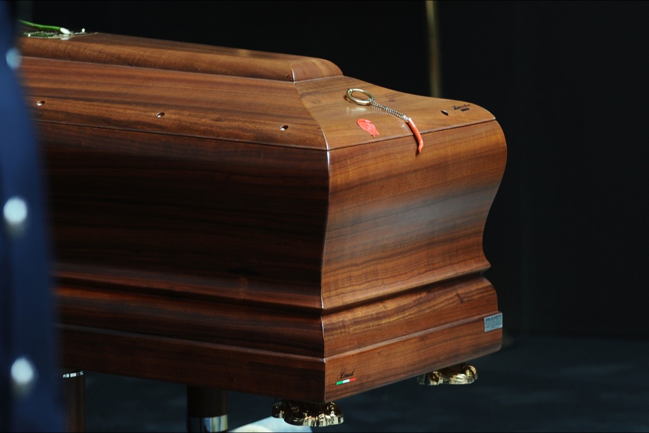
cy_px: 216
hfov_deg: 17.1
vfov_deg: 11.4
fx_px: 2163
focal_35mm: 120
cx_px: 324
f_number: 5
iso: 500
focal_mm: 120
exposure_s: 1/125
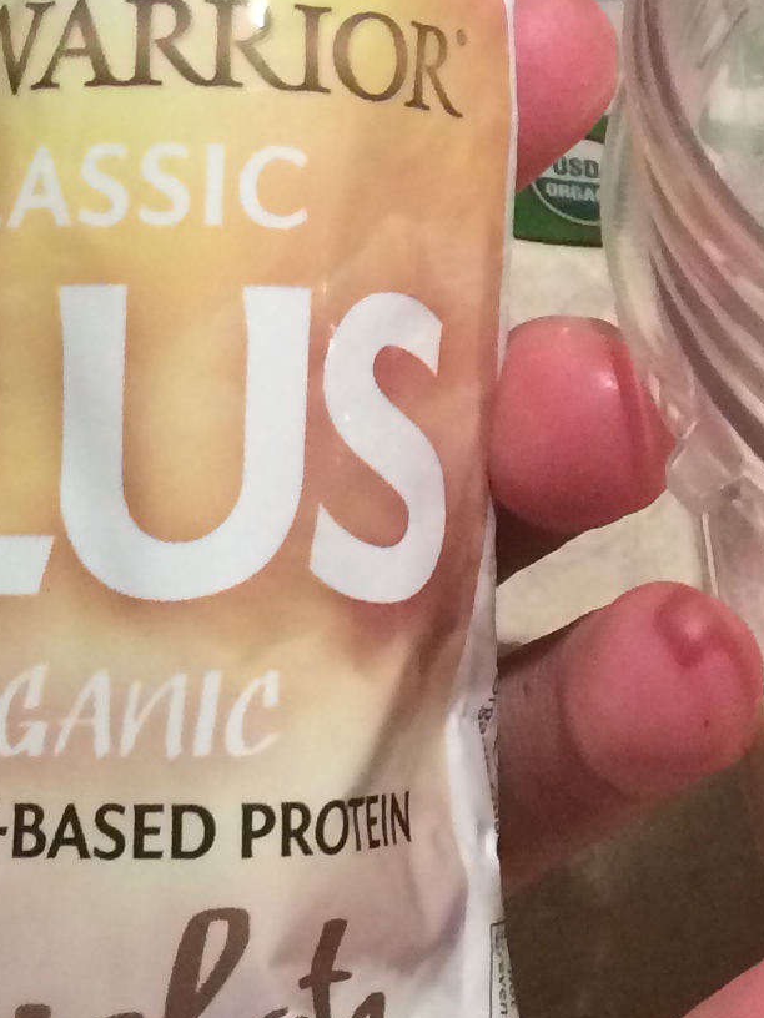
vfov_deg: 16.1
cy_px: -4
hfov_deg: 12.1
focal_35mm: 120
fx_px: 3531
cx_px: 840
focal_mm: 4.12
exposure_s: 1/30
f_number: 2.2
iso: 160
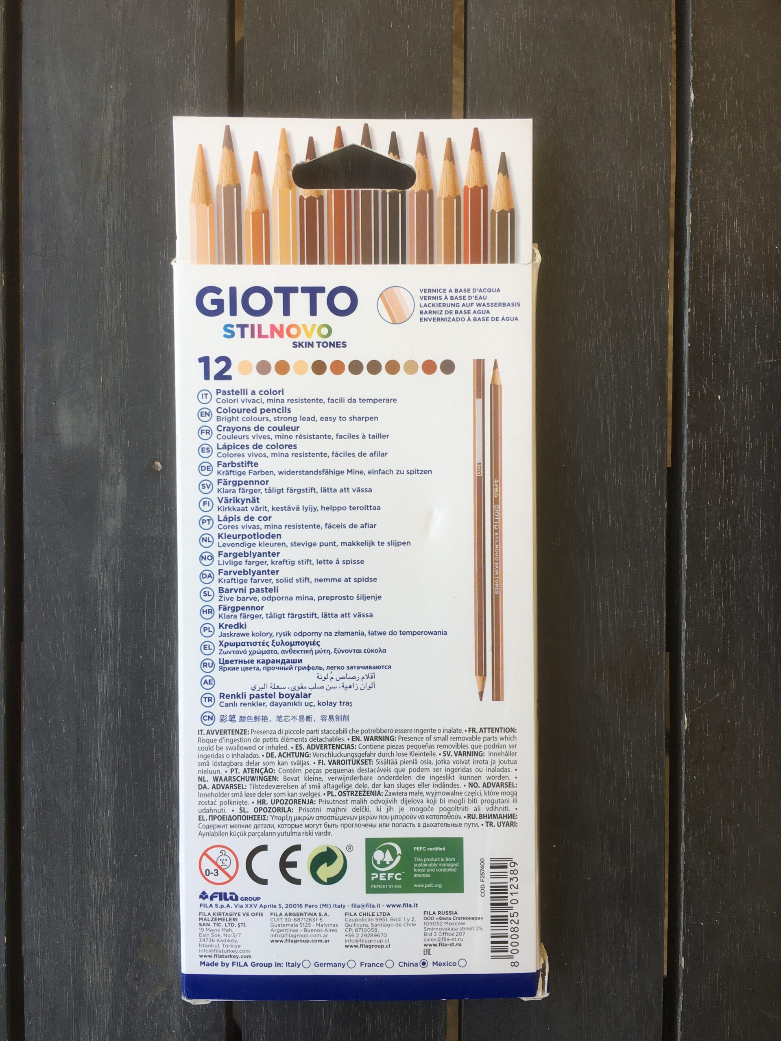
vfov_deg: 61.7
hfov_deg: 48.2
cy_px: 520
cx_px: 390
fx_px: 872
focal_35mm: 29
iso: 25
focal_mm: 4.15
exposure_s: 1/124
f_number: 2.2
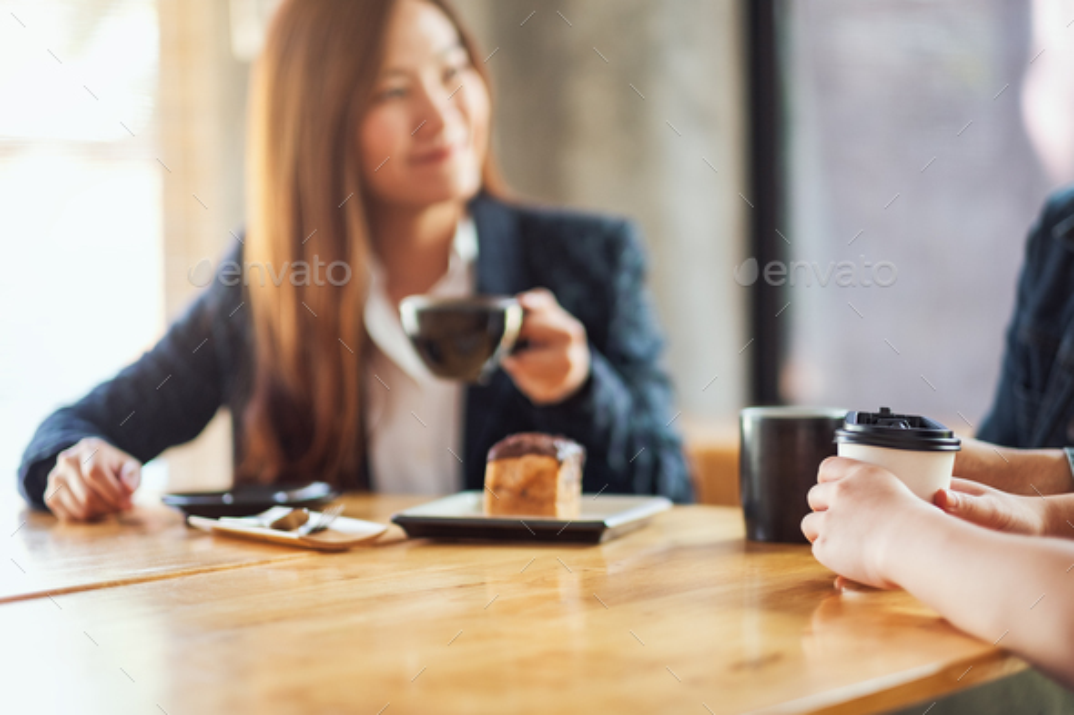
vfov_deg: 16.3
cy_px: 358
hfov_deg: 24.2
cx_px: 537
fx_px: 2505
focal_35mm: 84
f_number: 1.2
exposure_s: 1/80
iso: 200
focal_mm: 56
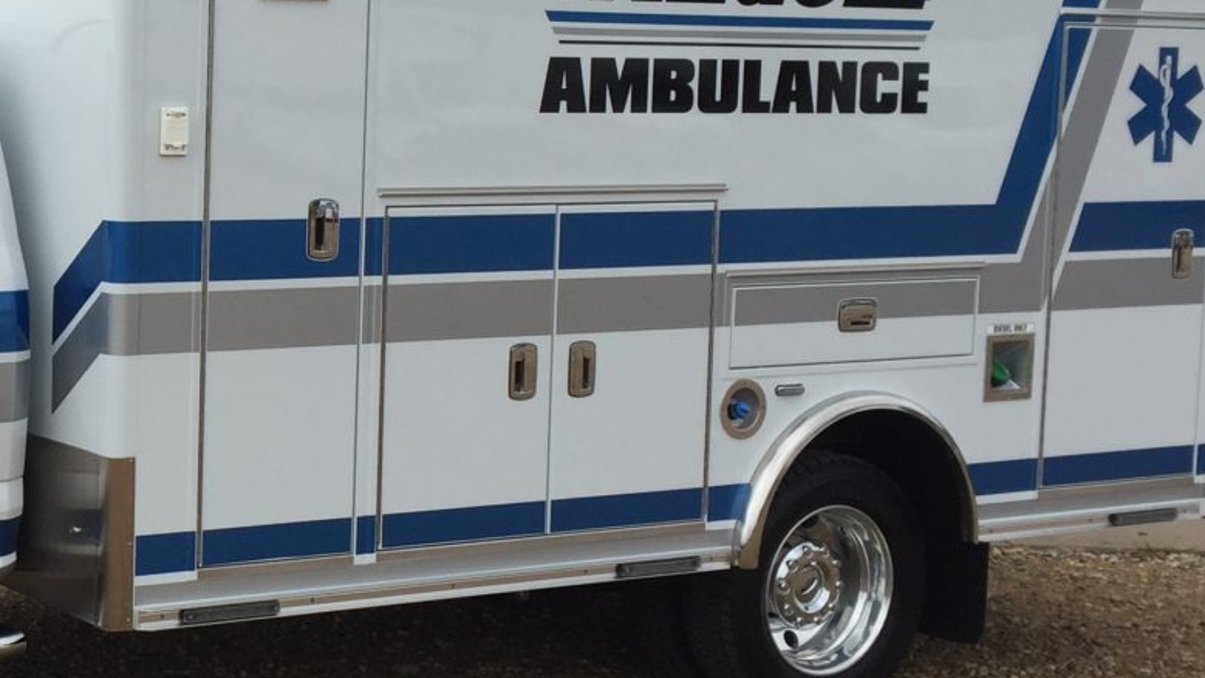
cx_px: -45
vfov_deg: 16.5
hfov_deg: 27.1
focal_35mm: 73
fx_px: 2332
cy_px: 283
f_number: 2.2
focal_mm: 4.15
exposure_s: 1/1647
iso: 32
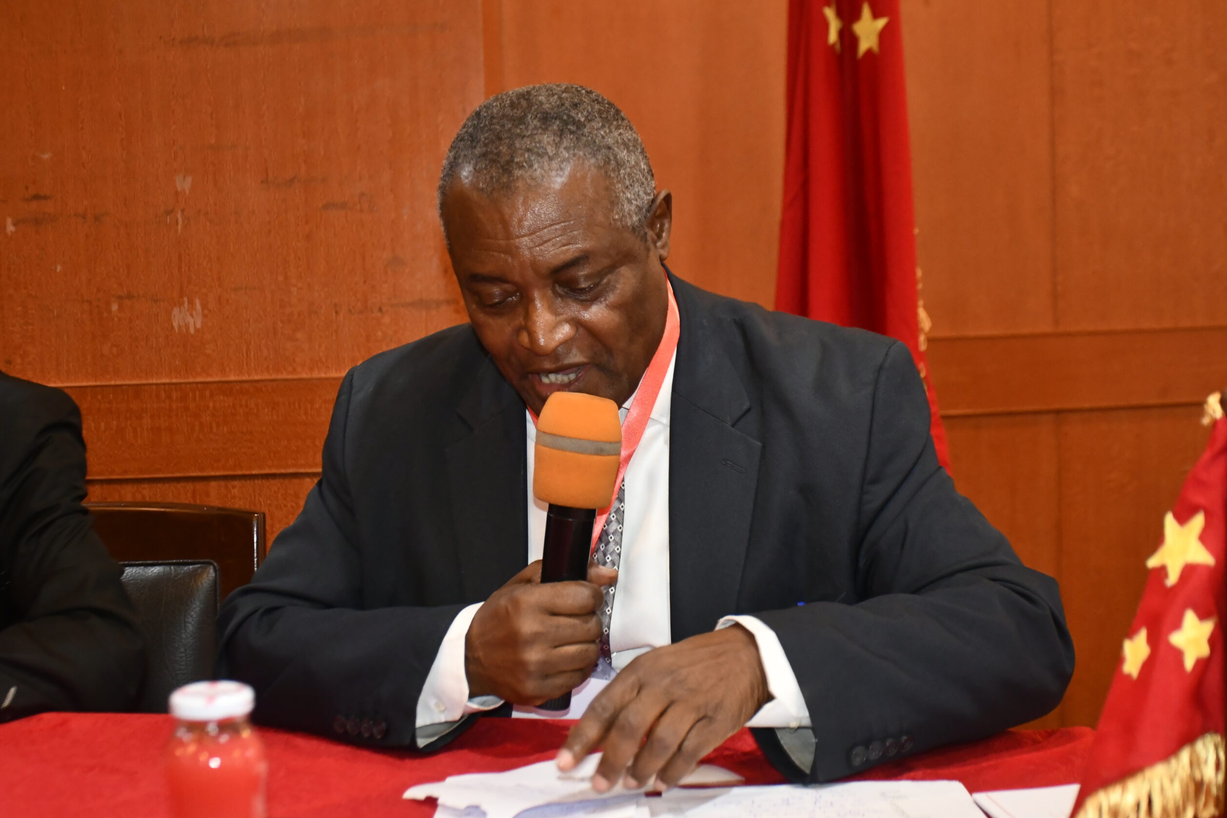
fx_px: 1977
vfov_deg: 23.4
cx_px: 613
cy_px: 407
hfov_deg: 34.5
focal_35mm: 58
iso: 3200
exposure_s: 1/60
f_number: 4.2
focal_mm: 38
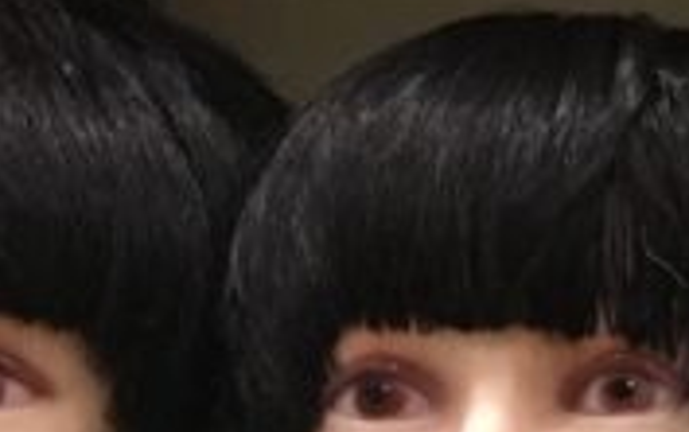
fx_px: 3346
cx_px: 1487
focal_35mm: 178
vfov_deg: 7.4
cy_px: 226
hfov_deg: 10.5
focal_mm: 4.15
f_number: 2.2
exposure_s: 1/30
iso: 200
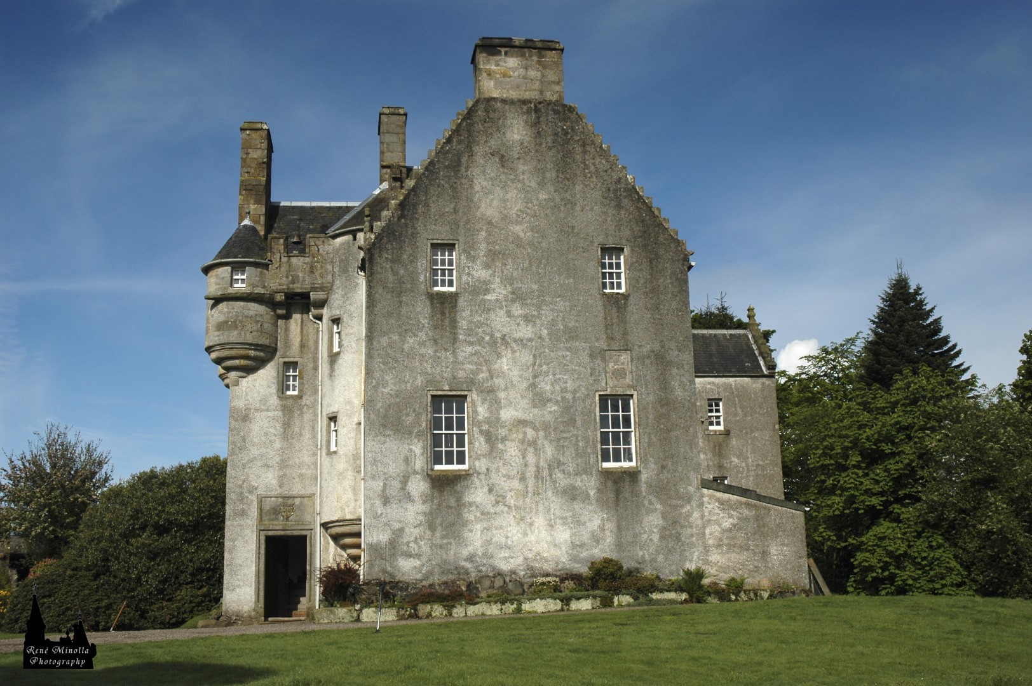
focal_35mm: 40
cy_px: 343
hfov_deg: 48.0
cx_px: 516
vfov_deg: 33.0
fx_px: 1160
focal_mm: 27
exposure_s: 1/250
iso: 200
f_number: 8
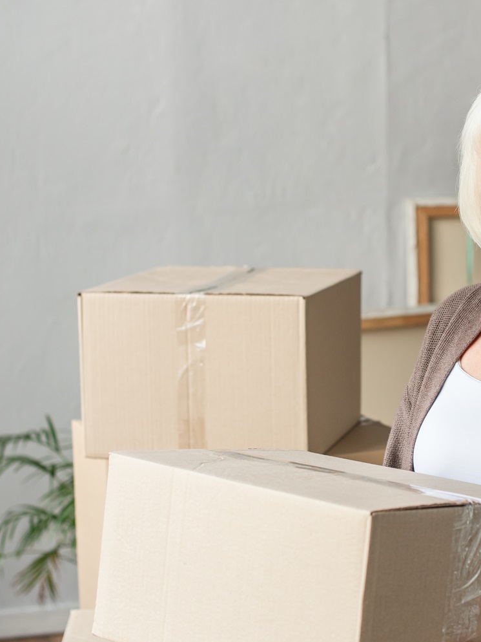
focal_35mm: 93
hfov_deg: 15.8
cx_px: 336
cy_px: 362
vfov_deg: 21.1
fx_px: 1723
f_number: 4
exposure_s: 1/160
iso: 320
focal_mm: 50
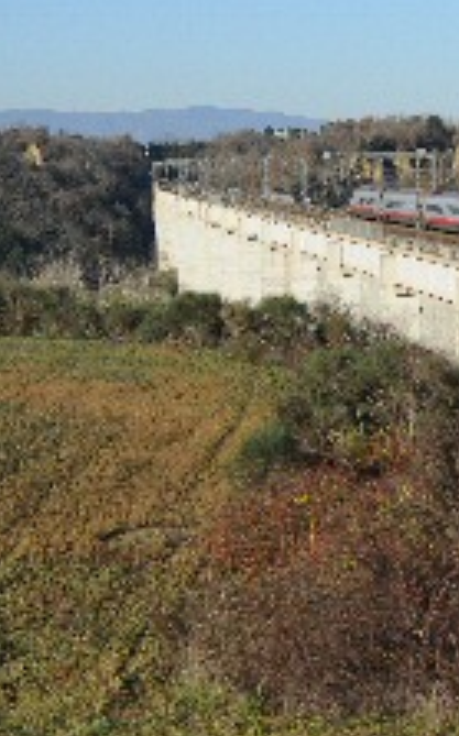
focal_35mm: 96
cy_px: 373
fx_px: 1923
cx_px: 654
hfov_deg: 13.0
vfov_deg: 21.7
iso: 200
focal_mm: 35
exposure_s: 1/4000
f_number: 4
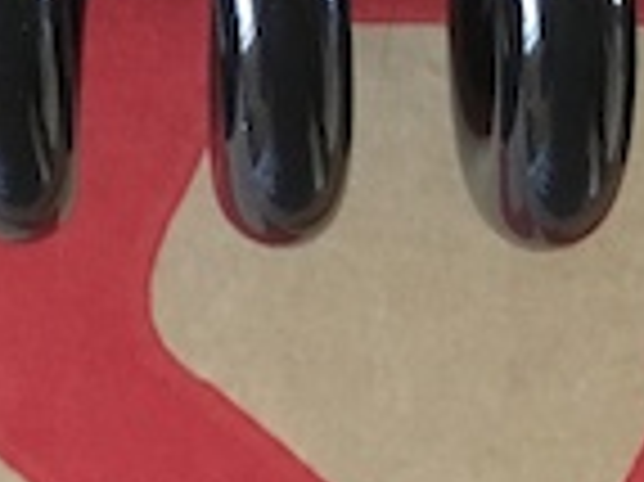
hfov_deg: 11.7
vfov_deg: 8.8
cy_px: -374
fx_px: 3011
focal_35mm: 162
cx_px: -306
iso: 400
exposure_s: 1/15
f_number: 2.2
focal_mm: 4.15
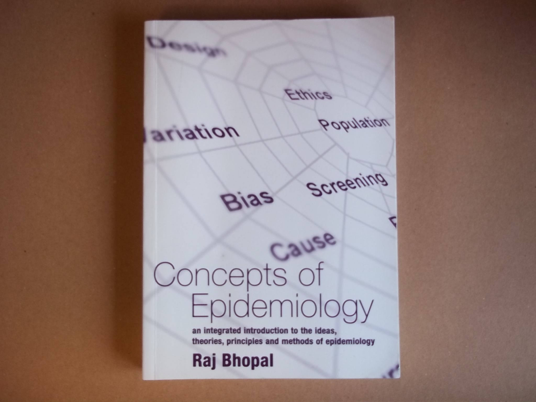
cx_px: 268
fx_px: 557
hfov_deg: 51.4
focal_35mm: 36
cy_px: 201
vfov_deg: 39.7
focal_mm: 6.5
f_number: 3.1
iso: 85
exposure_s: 1/30
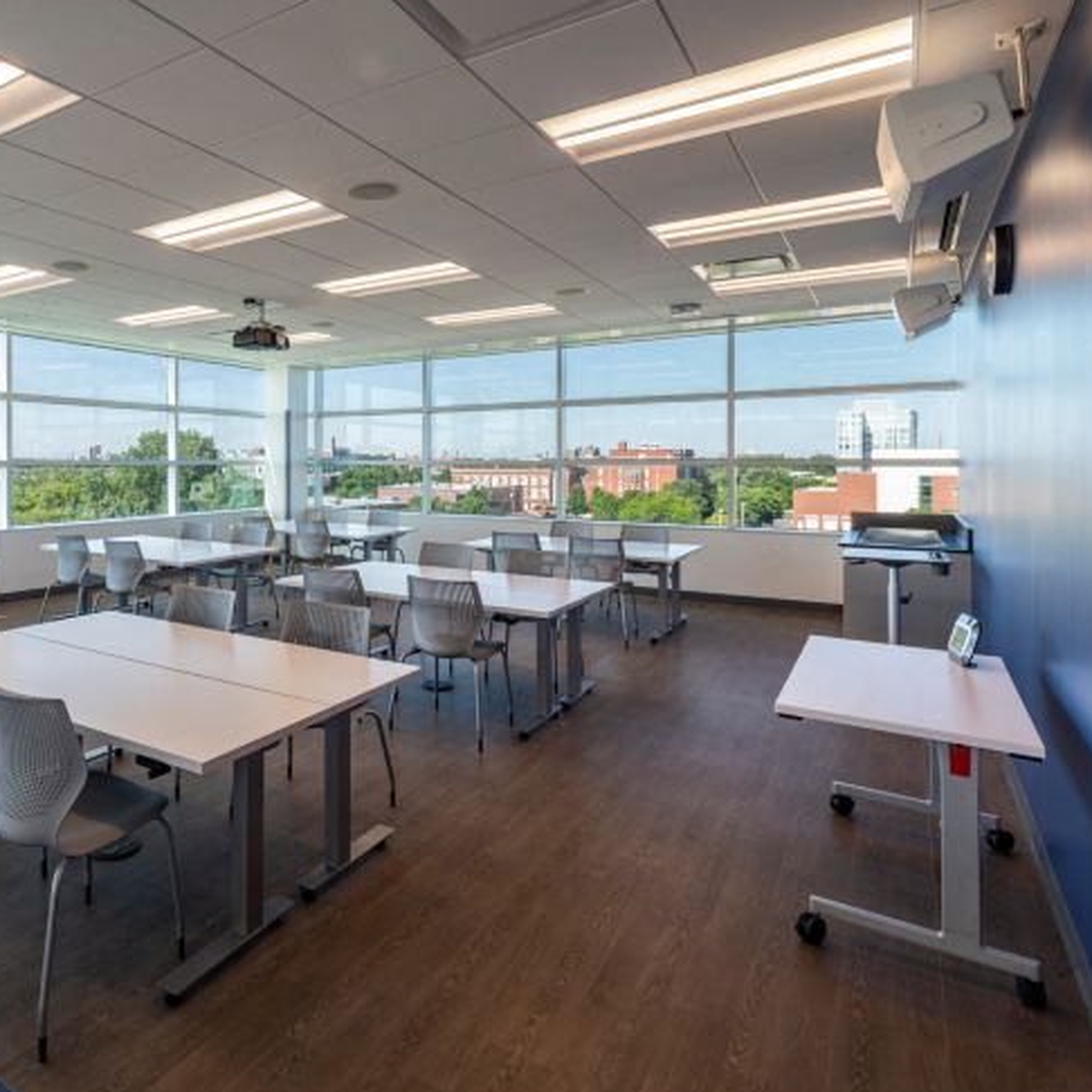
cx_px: 274
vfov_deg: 72.1
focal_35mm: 21
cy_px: 537
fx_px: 749
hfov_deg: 67.6
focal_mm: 16
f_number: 13
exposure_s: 1/2
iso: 100
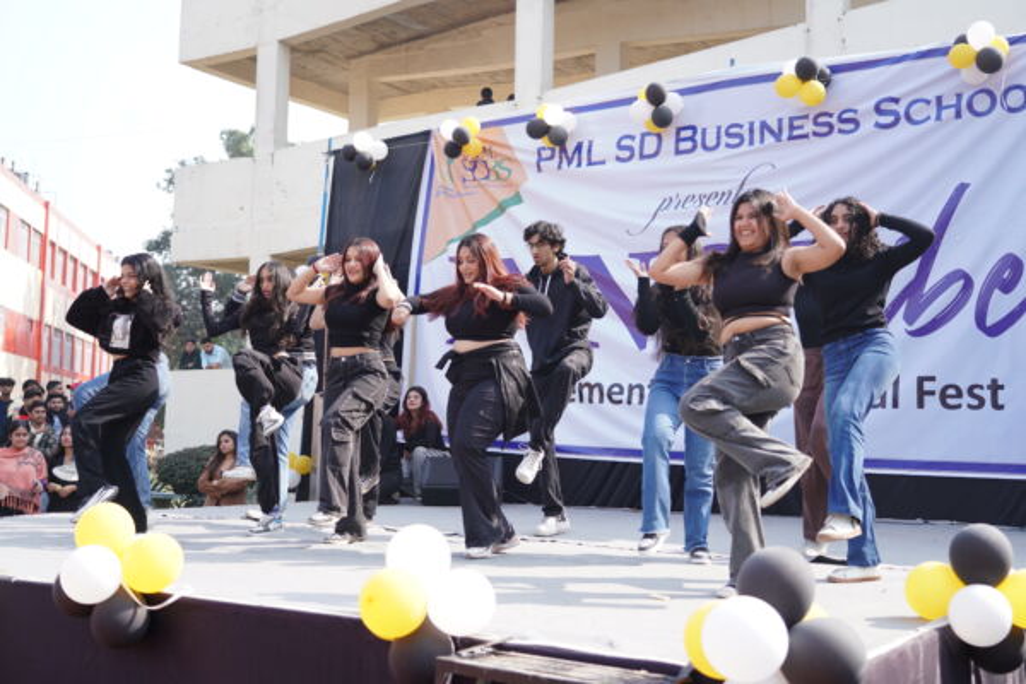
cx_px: 513
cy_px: 342
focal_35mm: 41
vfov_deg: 32.6
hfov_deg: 47.4
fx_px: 1168
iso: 400
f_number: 4
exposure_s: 1/800
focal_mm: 41
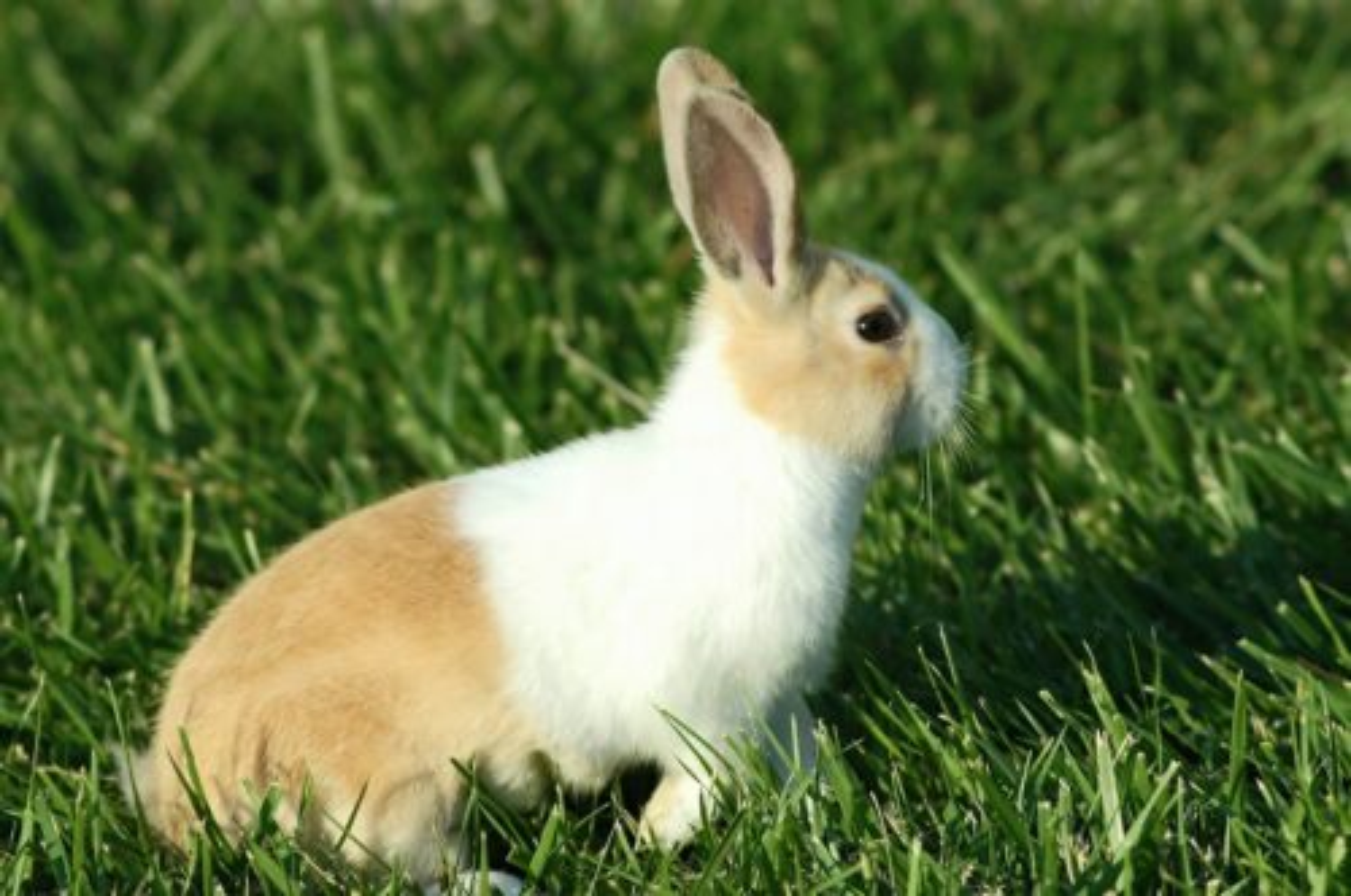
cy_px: 448
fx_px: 8152
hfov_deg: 9.5
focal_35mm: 218
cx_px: 676
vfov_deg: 6.3
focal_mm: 145
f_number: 6.3
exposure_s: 1/640
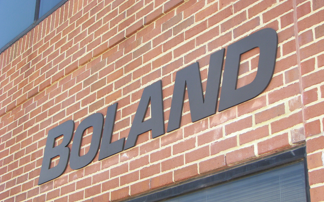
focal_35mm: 66
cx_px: 162
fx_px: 583
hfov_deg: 31.1
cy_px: 112
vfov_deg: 19.7
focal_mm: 10.3
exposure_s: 1/200
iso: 64
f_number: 2.8
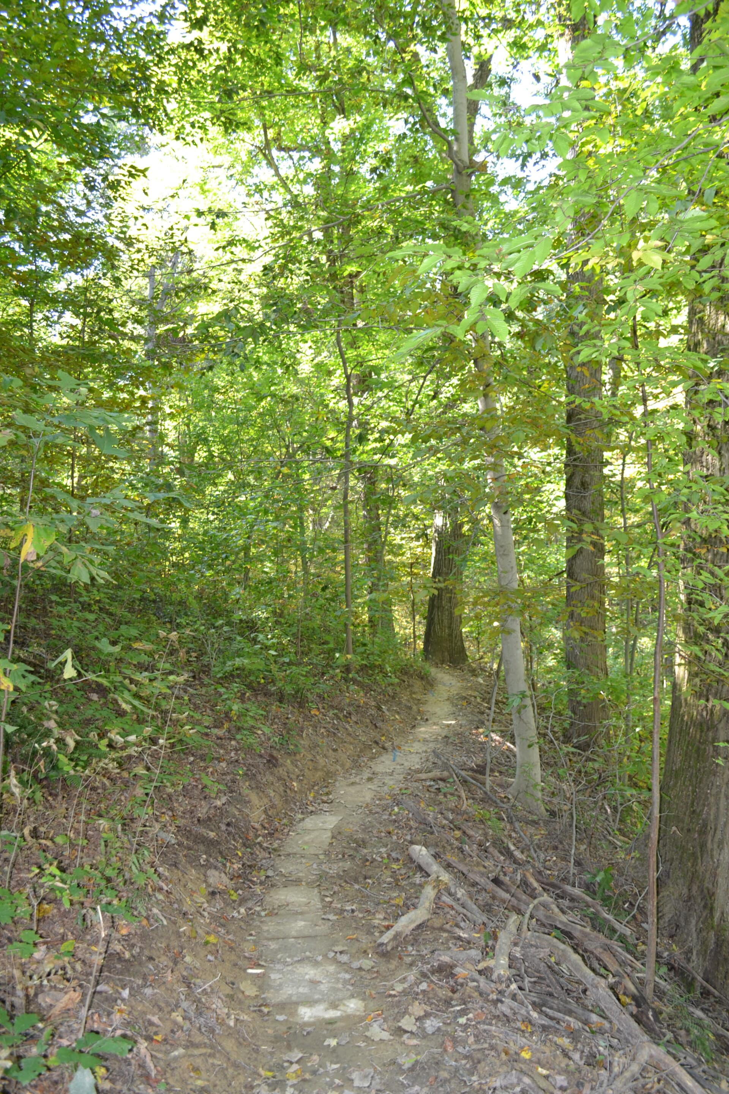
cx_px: 364
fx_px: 820
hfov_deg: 47.9
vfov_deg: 67.4
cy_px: 547
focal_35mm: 27
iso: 400
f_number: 4
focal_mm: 18
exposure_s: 1/60
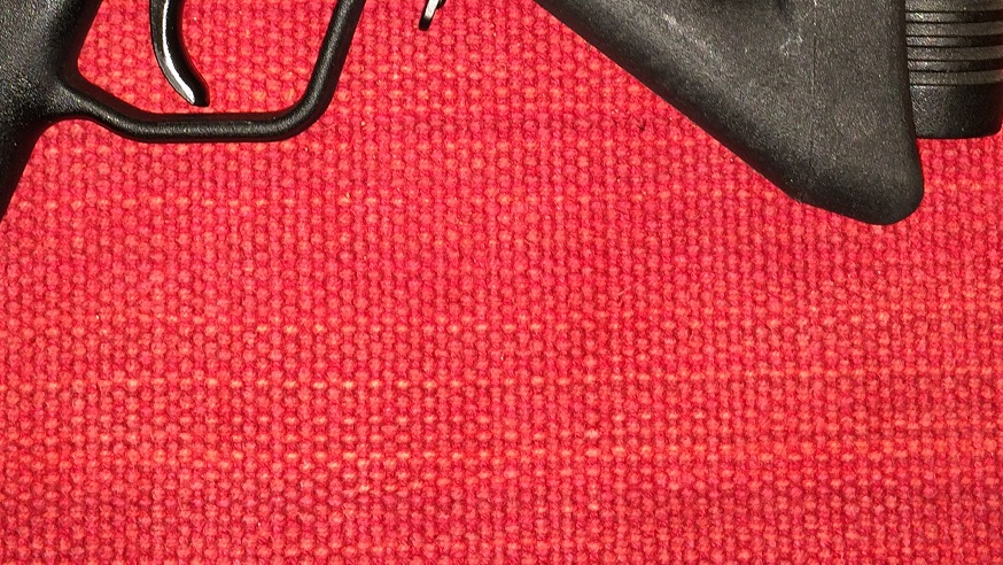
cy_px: -92
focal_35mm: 59
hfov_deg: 35.4
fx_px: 1569
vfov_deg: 19.3
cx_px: 446
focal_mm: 4.15
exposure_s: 1/16
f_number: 2.2
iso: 50
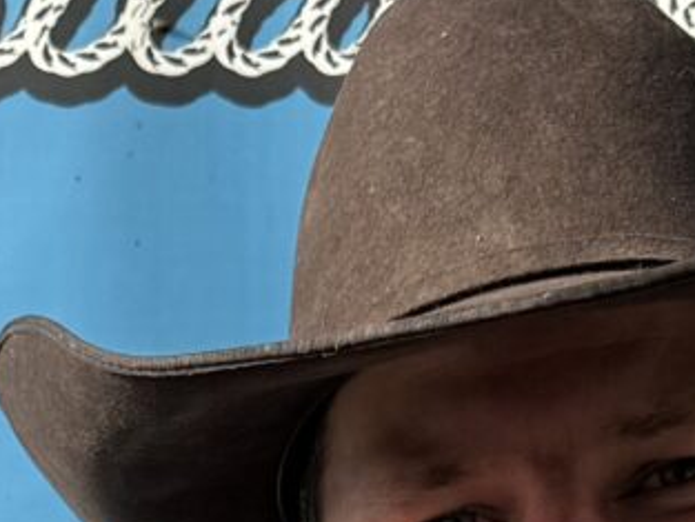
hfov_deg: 12.3
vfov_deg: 8.4
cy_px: 1406
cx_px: -93
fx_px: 3153
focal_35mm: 157
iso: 80
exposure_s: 1/1901
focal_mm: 6.76
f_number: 1.78
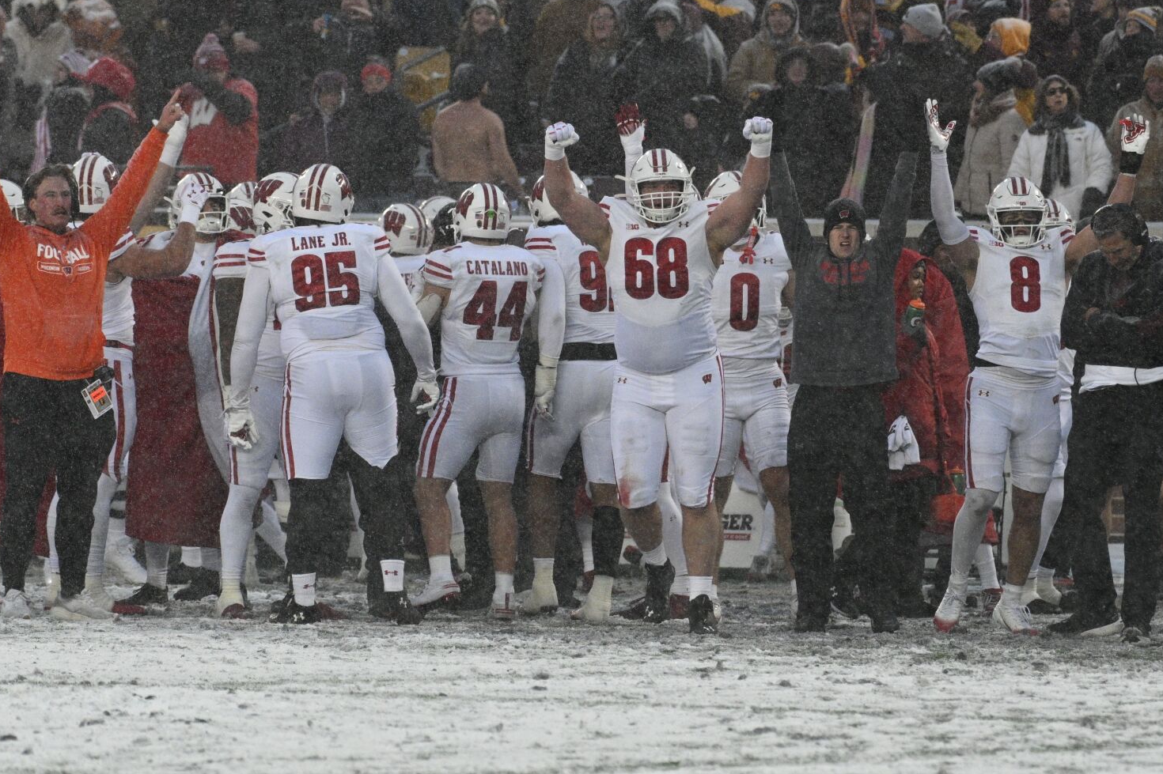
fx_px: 12207
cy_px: 317
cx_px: 501
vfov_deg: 3.6
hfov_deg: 5.5
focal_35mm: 378
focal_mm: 210
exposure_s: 1/1250
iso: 2500
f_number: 5.6
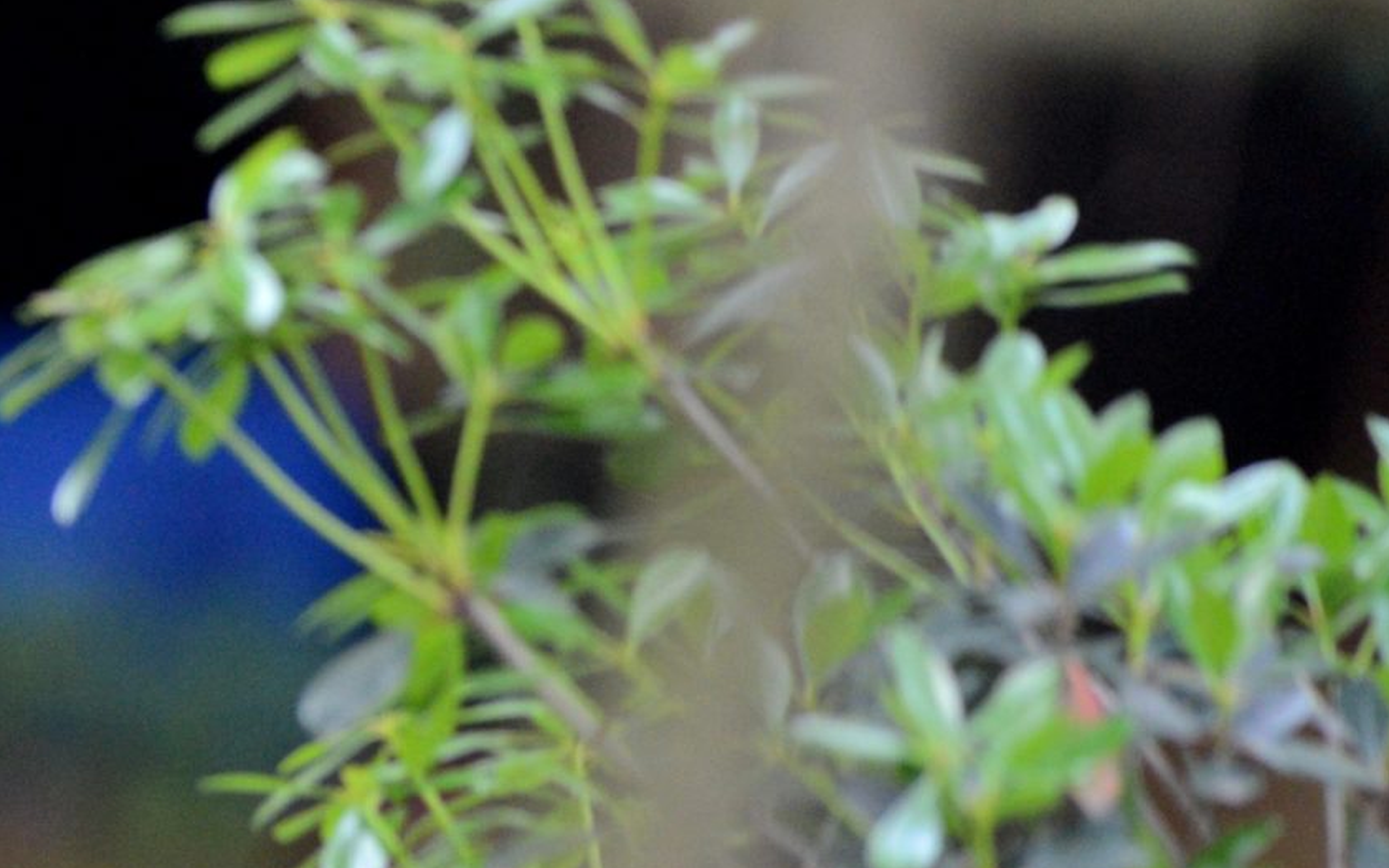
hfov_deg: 1.4
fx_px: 58762
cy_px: 900
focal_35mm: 1552
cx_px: -611
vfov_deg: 0.8
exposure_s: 1/250
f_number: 5.6
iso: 3200
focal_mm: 500
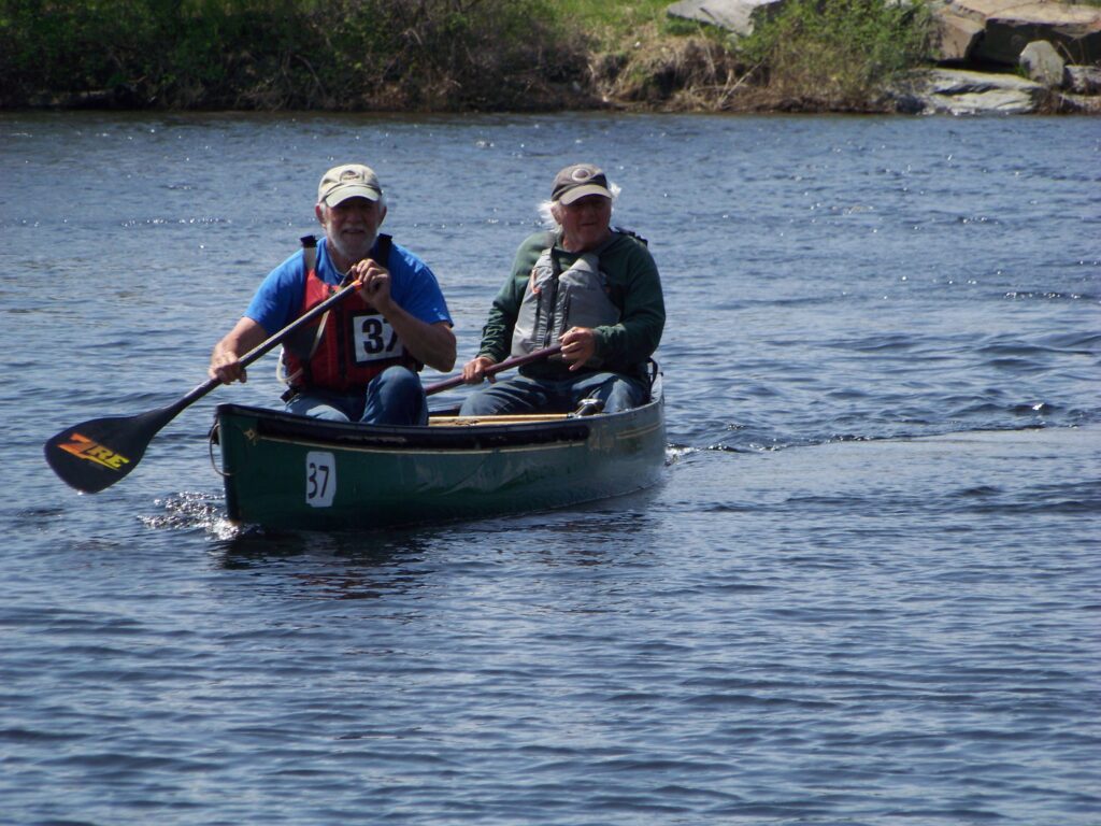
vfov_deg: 4.5
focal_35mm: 330
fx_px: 10496
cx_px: 550
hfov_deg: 6.0
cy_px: 413
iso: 66
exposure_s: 1/500
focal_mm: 54.9
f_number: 4
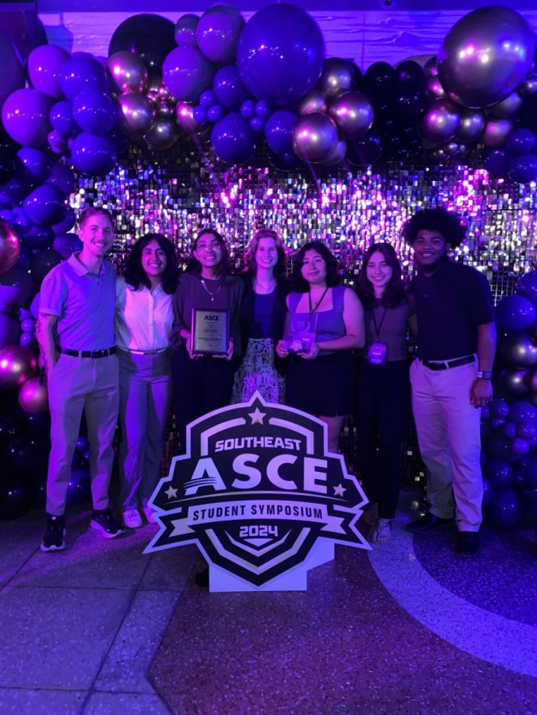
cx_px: 268
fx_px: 538
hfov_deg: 53.1
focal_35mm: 26
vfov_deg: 67.3
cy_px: 358
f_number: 1.8
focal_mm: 4.25
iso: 250
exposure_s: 1/4
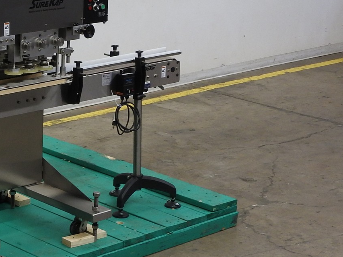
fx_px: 1189
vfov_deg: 12.3
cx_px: -62
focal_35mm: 120
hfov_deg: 15.8
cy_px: 75
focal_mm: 9
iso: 140
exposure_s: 1/30
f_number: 4
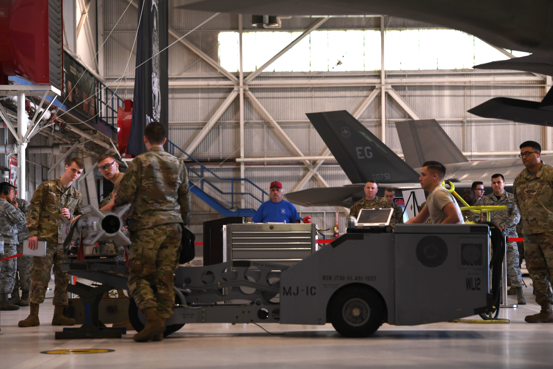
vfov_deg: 12.2
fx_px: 1720
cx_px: 276
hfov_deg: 18.3
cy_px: 184
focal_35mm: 112
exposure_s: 1/200
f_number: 4
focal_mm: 112
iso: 500
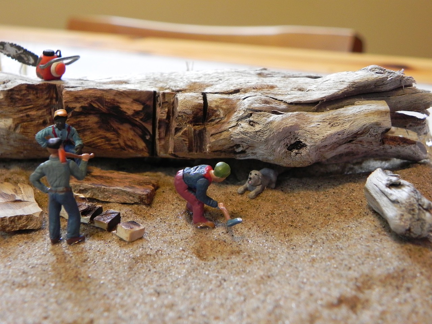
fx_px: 574
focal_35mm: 46
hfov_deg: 41.2
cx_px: 216
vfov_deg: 31.5
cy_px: 162
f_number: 3.2
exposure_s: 1/30
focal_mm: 8.2
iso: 347
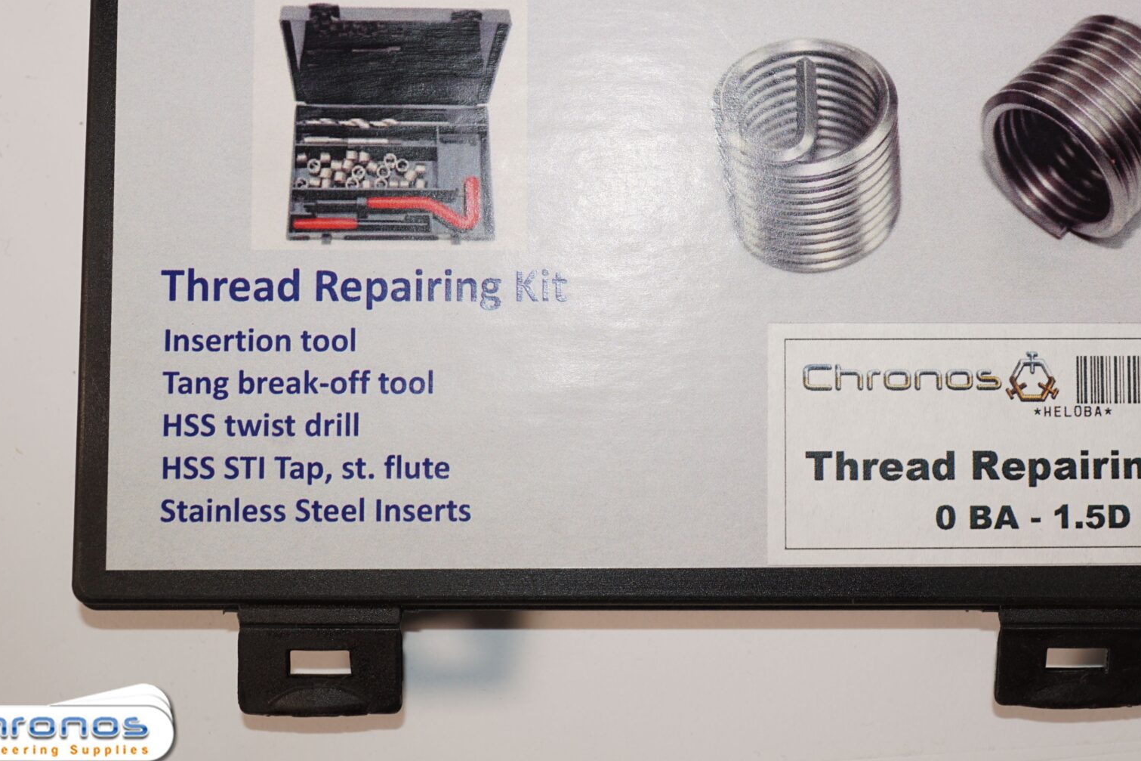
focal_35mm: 61
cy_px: 273
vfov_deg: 22.2
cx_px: 691
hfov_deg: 32.8
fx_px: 1933
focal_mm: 30
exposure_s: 1/80
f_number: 6.3
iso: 100
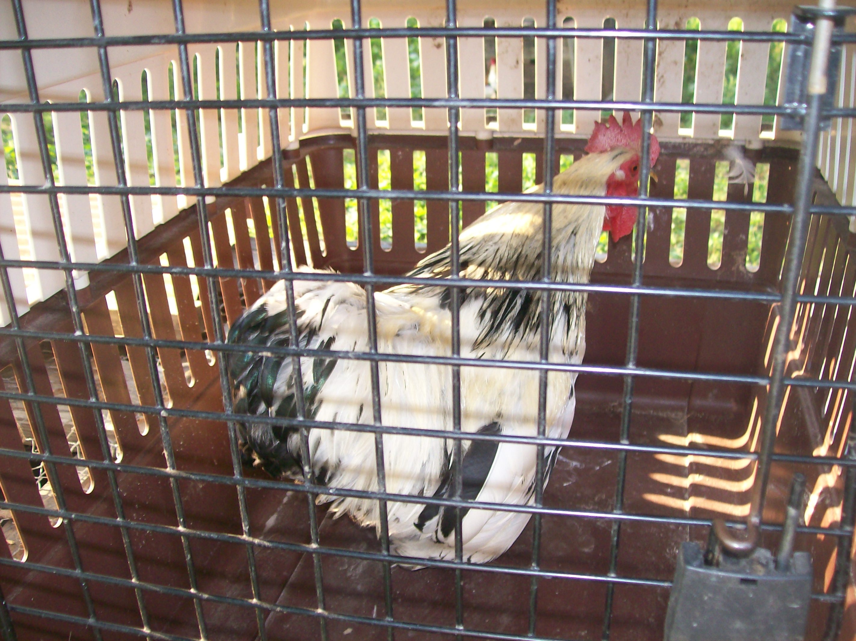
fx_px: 890
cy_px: 320
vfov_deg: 39.6
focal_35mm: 36
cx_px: 428
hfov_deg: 51.4
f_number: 2.7
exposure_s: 1/64
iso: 80
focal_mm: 6
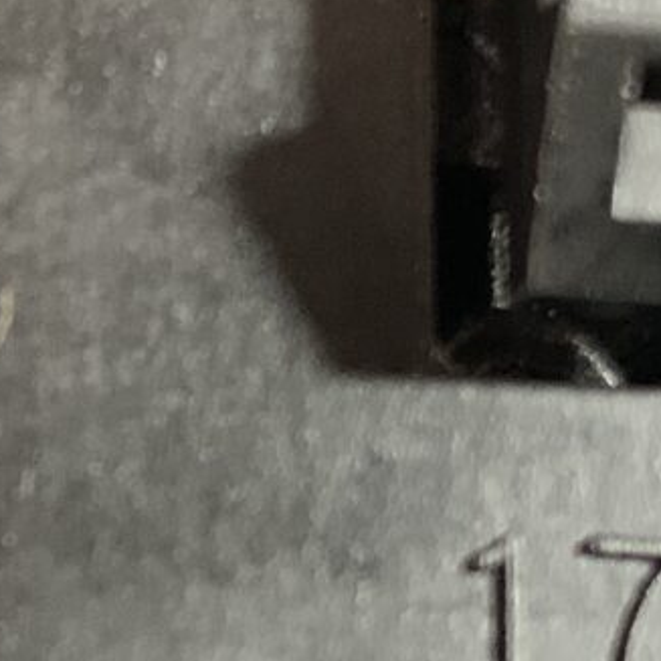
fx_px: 3111
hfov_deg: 12.1
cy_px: 340
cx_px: 196
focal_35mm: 144
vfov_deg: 12.1
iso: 400
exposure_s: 1/31
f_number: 1.8
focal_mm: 4.25
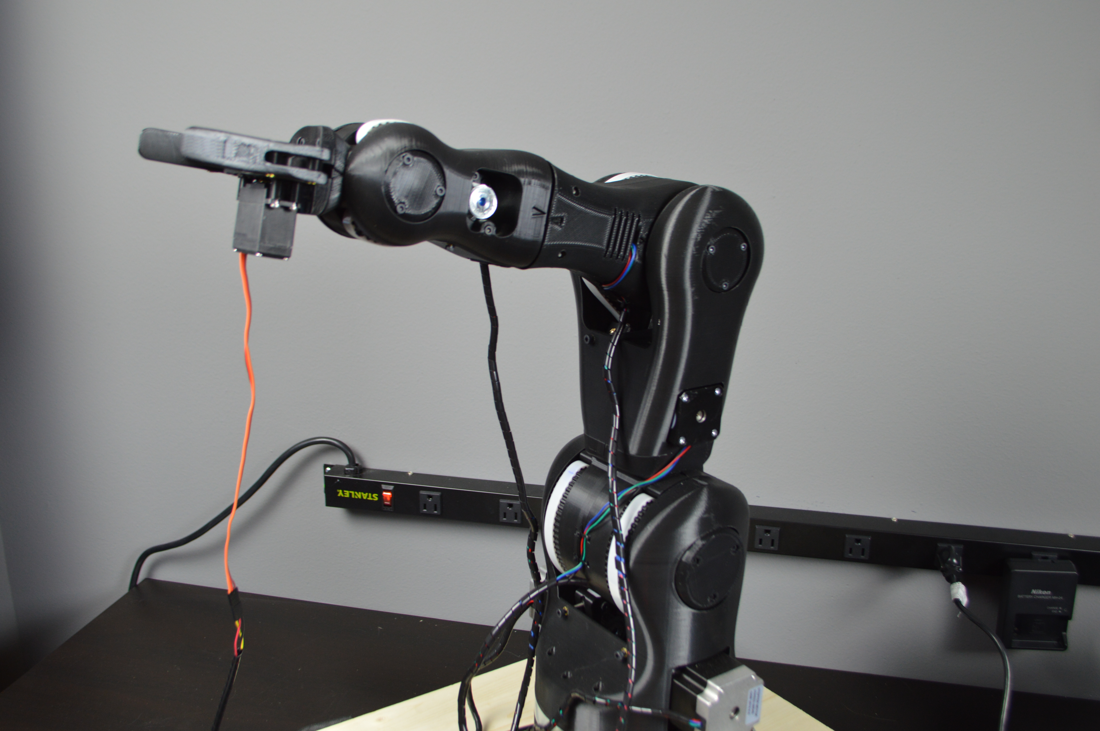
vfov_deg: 39.9
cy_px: 366
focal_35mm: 33
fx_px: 1007
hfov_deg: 57.3
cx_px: 550
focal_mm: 22
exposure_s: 1/15
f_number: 4
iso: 400
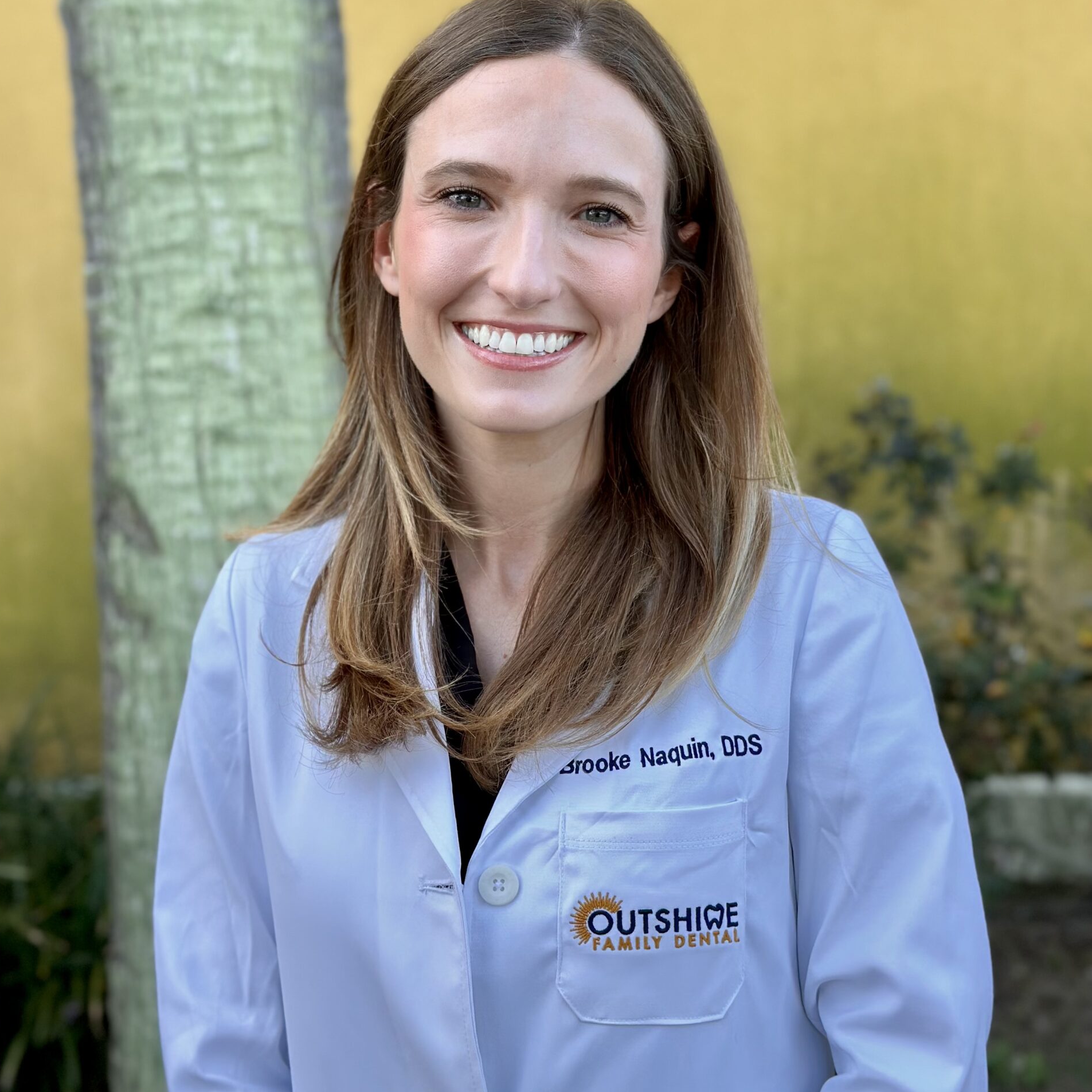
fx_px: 2034
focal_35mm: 57
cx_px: 542
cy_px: 547
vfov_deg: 30.0
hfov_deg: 30.0
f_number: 1.78
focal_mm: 6.86
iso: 80
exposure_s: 1/767
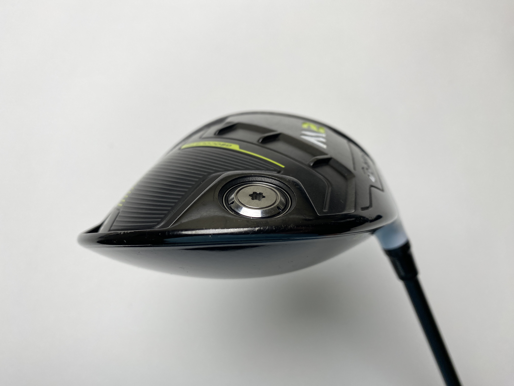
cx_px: 257
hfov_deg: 67.3
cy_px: 193
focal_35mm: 26
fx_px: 386
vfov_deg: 53.1
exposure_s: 1/373
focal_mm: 4.25
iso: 32
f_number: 1.8
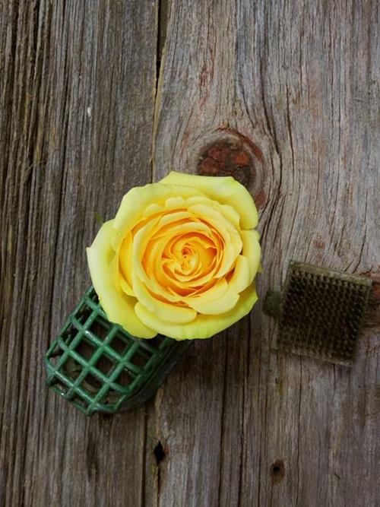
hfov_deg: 31.5
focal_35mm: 46
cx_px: 190
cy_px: 254
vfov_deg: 41.2
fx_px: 674
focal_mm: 8.1
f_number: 4.2
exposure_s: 1/15
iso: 400
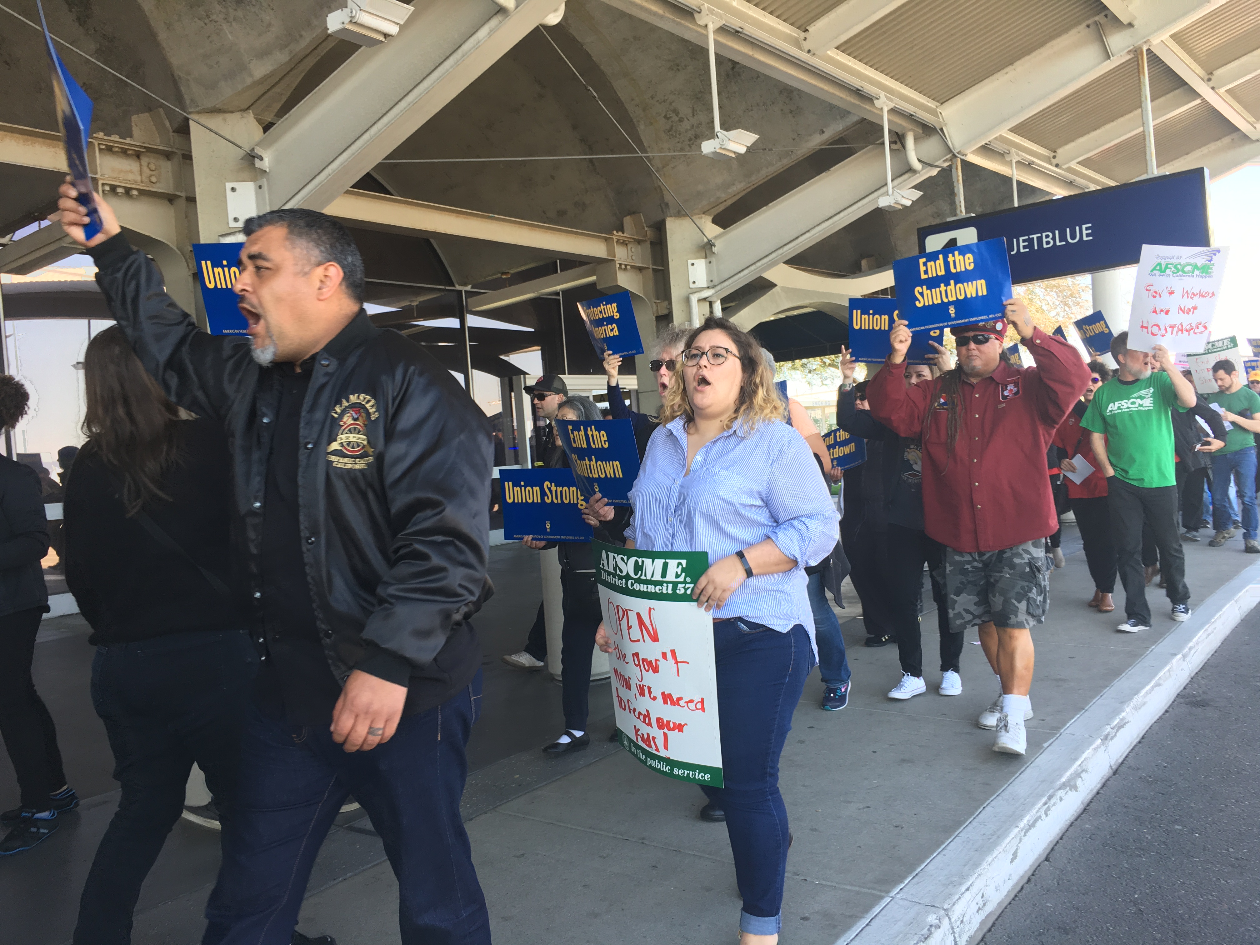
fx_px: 1056
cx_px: 630
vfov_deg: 48.2
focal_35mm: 29
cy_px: 472
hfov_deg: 61.7
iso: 25
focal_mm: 4.15
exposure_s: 1/120
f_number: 2.2
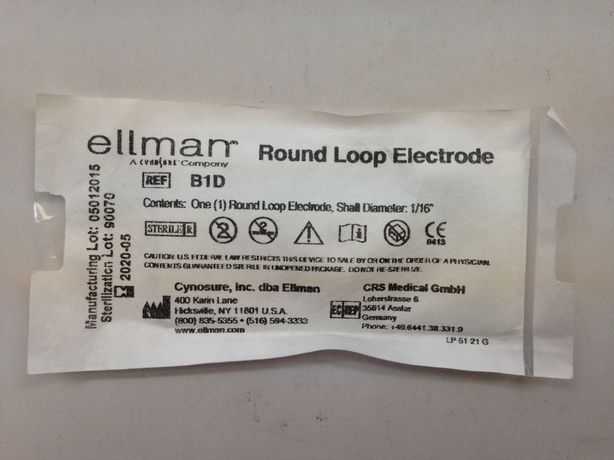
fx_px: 585
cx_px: 307
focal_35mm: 33
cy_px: 230
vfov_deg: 42.9
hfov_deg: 55.4
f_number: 2.4
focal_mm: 4.12
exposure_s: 1/120
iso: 80
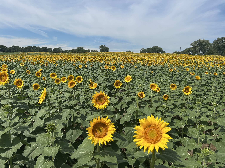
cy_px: 84
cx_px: 112
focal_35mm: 26
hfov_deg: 67.3
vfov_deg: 53.1
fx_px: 169
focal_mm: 5.7
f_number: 1.5
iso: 50
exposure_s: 1/6211
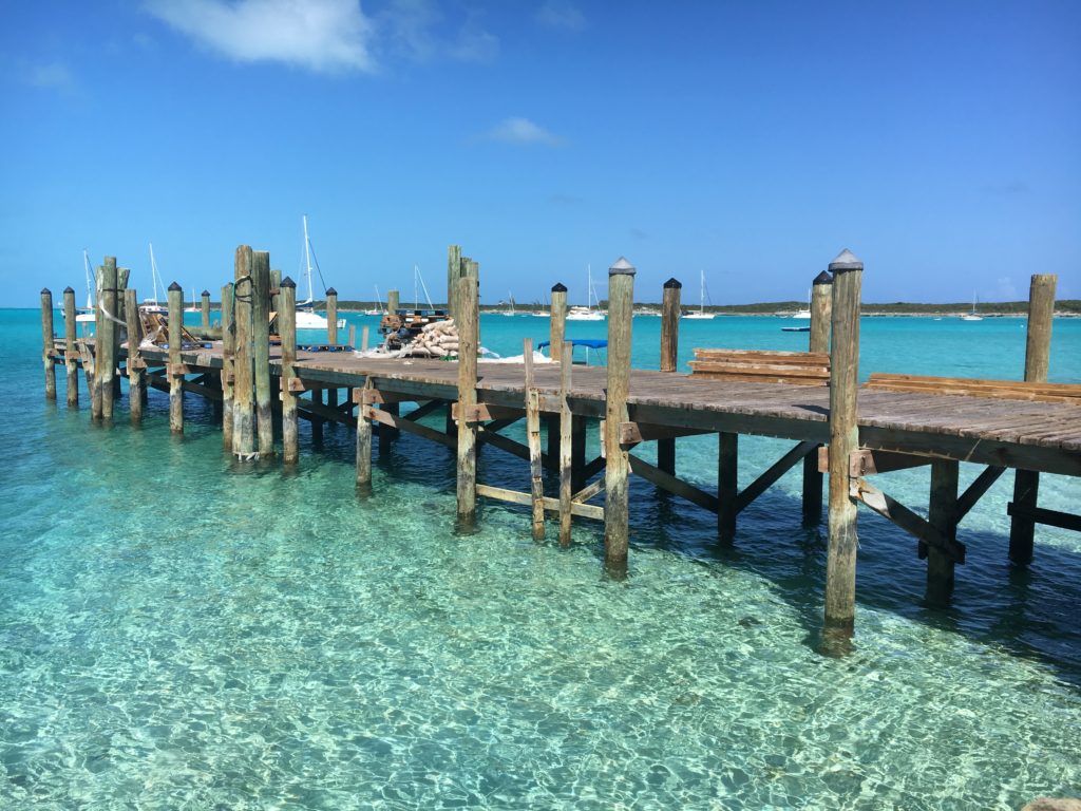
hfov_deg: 61.7
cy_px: 406
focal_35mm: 29
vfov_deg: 48.2
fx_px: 906
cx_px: 540
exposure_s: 1/2024
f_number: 2.2
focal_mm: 4.15
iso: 25
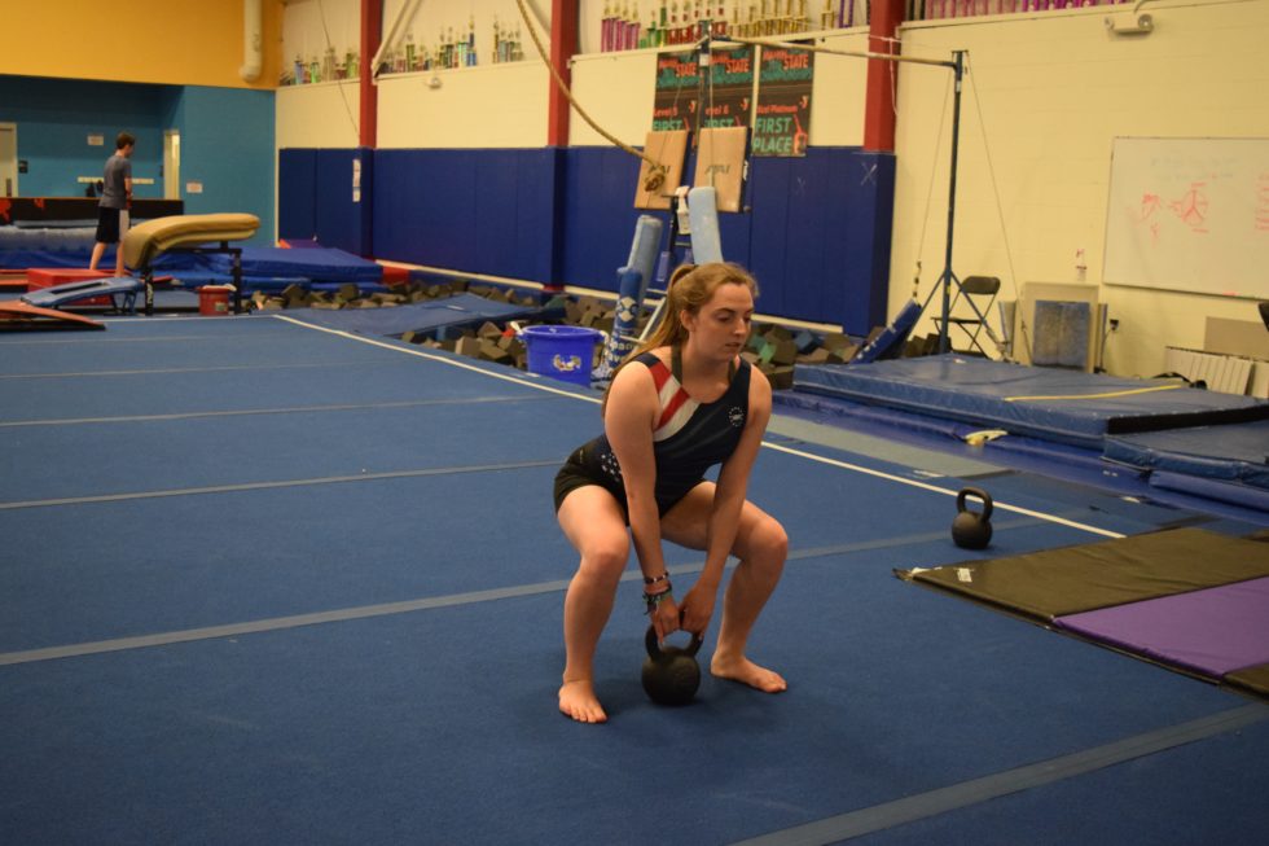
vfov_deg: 31.9
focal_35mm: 42
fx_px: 1480
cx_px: 634
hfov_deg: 46.4
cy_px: 423
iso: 3200
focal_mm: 28
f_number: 4.2
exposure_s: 1/160
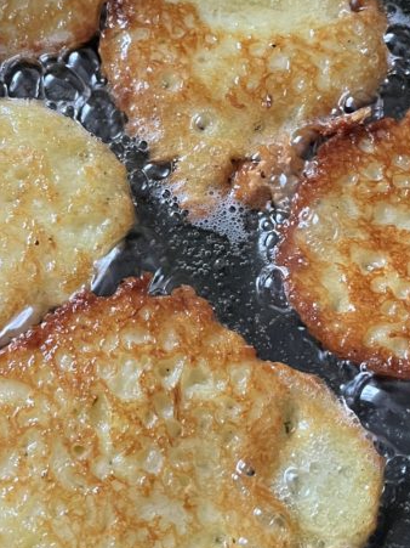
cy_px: 224
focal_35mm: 59
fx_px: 932
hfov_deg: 24.7
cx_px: 135
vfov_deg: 32.6
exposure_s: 1/40
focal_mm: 5.1
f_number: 1.6
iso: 640
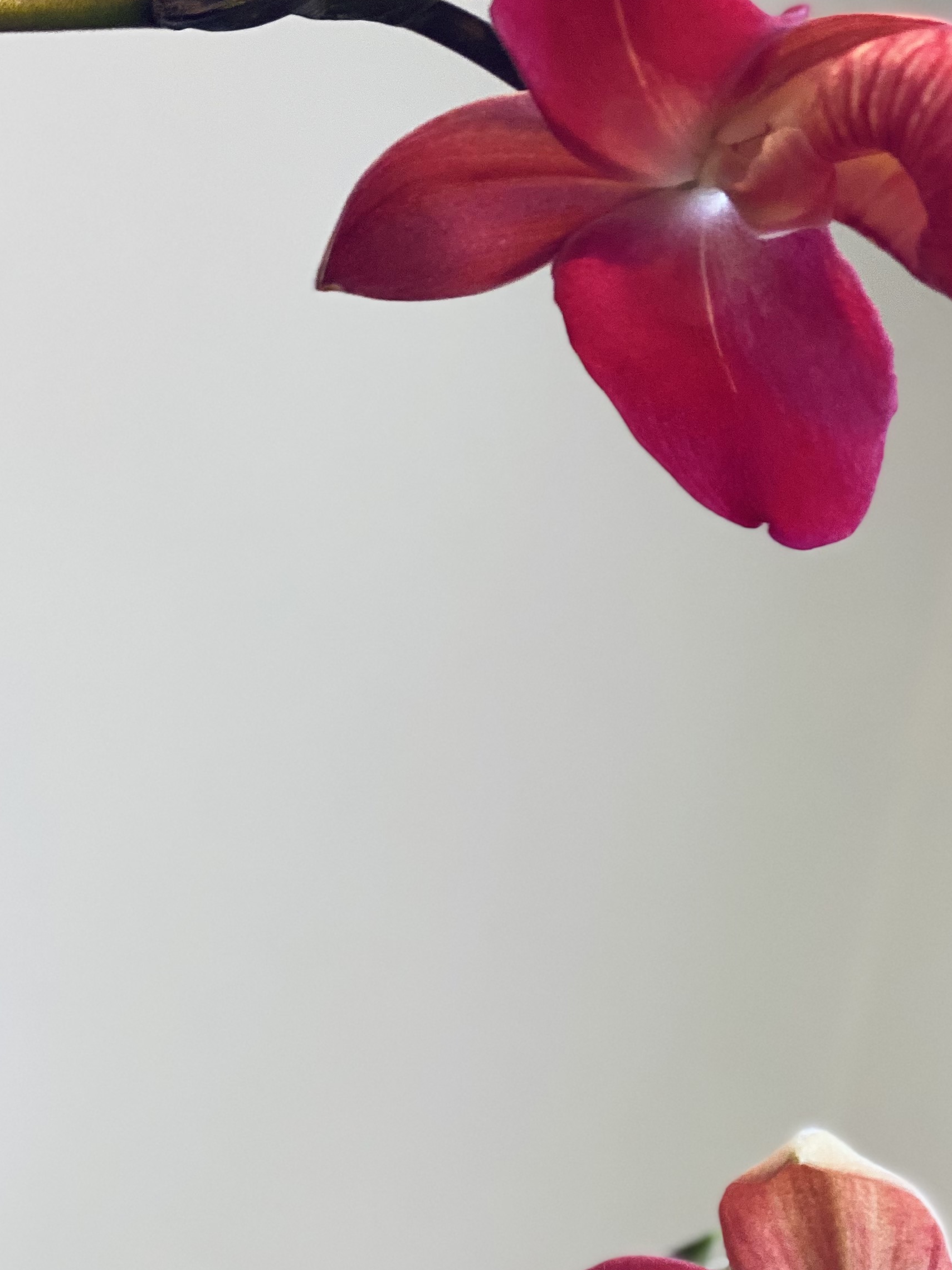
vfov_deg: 21.3
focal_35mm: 92
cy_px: 768
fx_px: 3374
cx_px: 802
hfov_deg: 15.9
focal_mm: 6
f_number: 2
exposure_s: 1/40
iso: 160
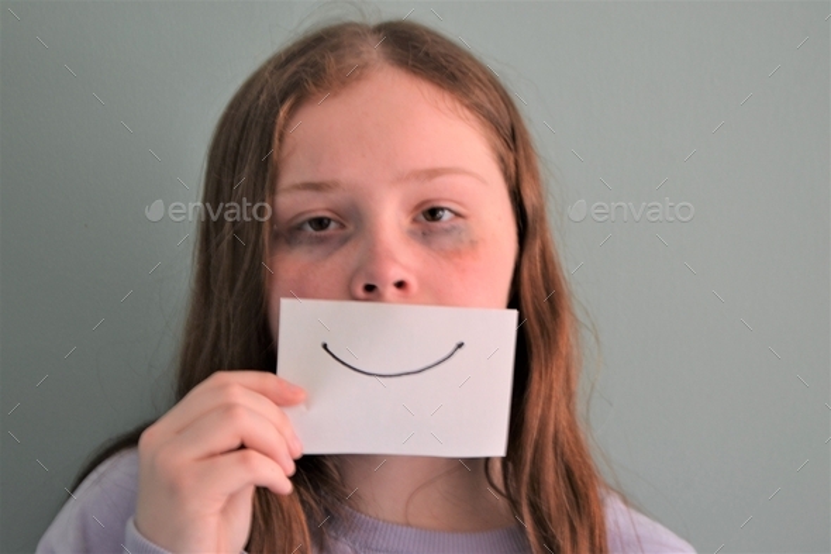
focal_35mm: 82
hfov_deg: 24.6
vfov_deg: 16.5
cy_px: 277
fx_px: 1904
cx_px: 416
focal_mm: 55
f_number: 5.6
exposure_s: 1/15
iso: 400
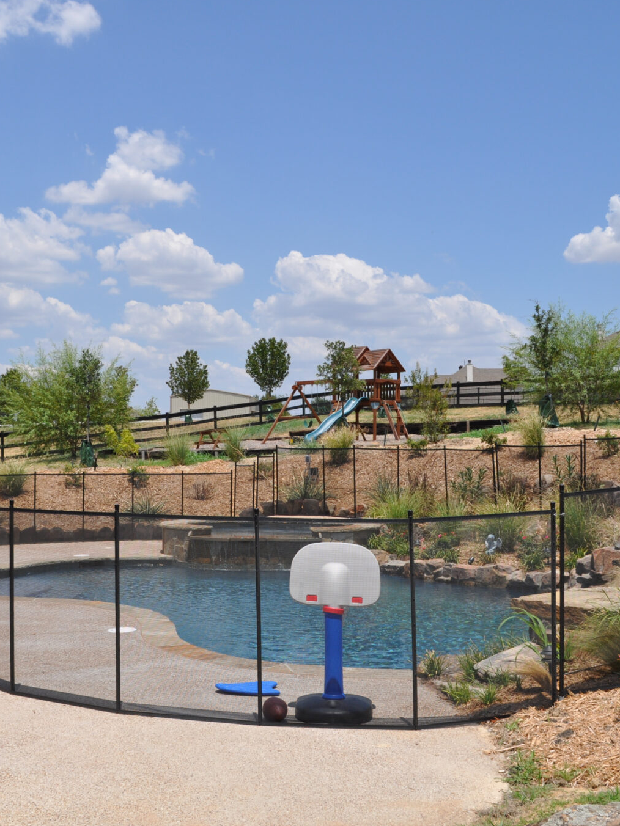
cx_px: 255
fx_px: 1146
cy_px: 411
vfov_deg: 39.7
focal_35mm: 48
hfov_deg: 30.2
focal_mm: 22
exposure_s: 1/500
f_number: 11
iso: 200
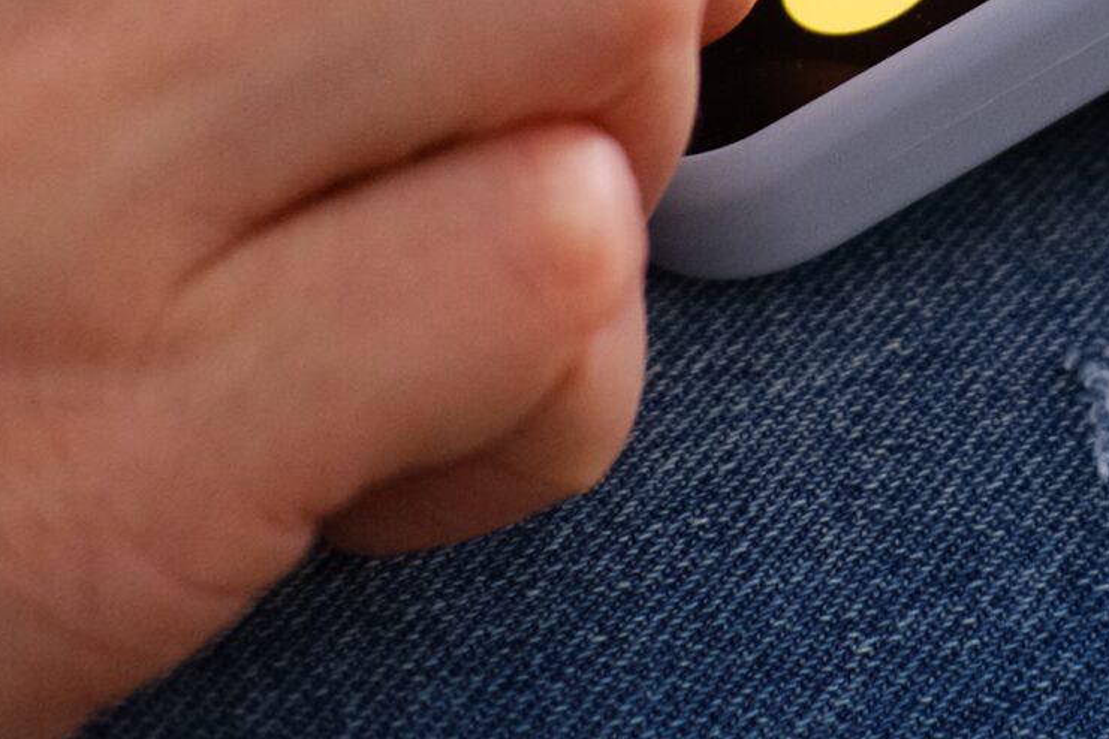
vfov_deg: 7.3
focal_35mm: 183
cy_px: -450
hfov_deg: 11.1
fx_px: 5637
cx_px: 1283
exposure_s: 1/200
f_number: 2.2
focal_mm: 35
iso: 1600
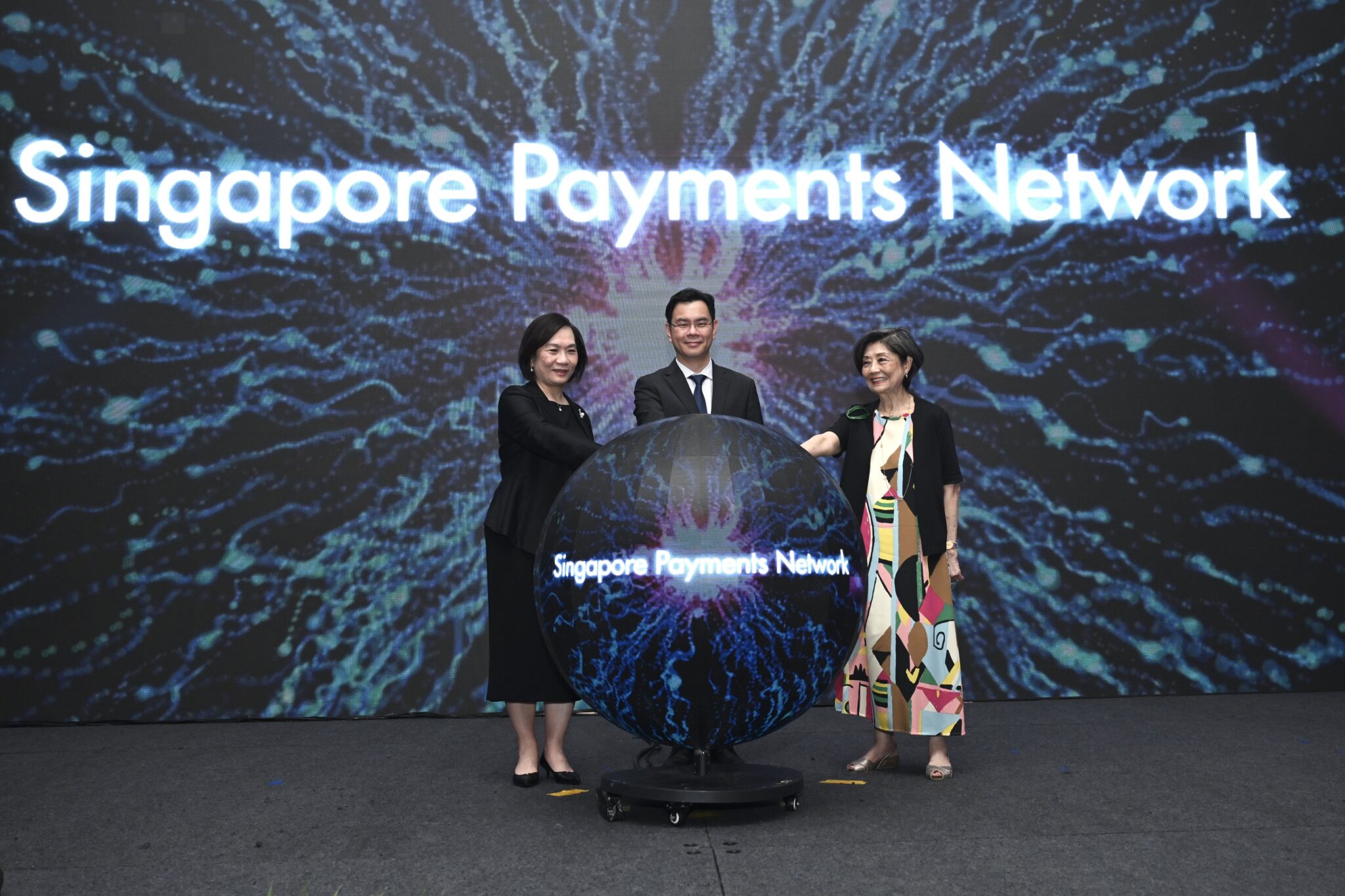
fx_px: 1102
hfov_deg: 62.8
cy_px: 448
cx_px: 672
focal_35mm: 30
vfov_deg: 44.3
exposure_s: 1/200
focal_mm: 29.5
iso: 800
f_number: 4.5
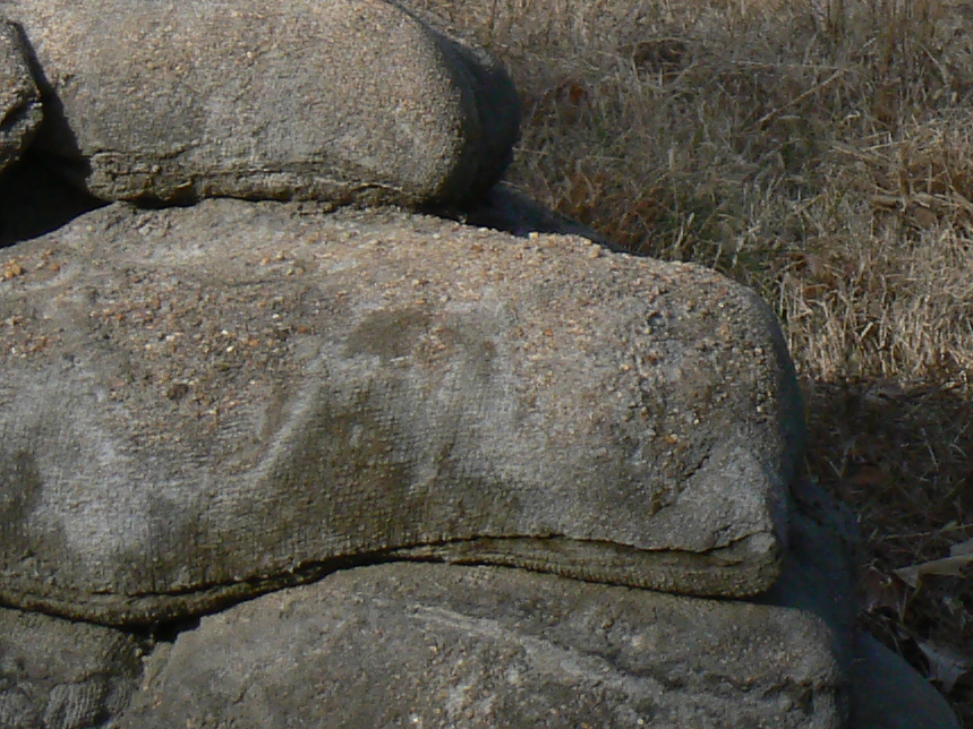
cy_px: -394
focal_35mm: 118
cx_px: 1268
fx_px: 3316
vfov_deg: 11.9
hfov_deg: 15.8
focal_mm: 6
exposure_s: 1/400
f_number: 7.1
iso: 80
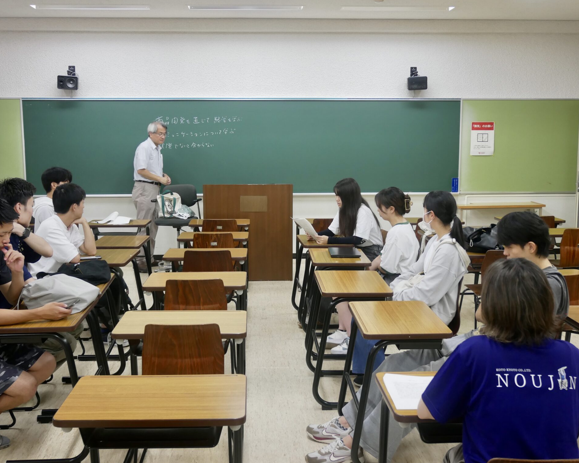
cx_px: 267
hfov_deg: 47.9
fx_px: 651
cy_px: 233
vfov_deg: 39.2
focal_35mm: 38
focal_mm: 18
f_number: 4.2
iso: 640
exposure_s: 1/60
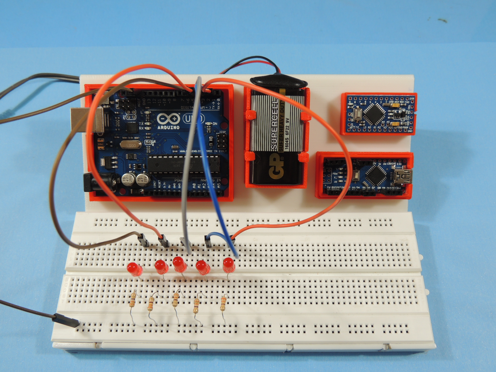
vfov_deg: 46.8
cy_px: 186
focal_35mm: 30
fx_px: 430
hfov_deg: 60.0
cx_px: 248
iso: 100
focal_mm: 5.3
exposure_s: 1/50
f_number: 3.1
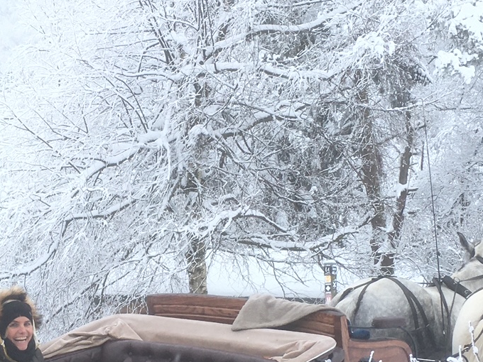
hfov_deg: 22.6
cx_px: 136
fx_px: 1200
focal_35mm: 86
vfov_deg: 17.1
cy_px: 273
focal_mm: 4.15
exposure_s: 1/384
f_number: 2.2
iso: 25
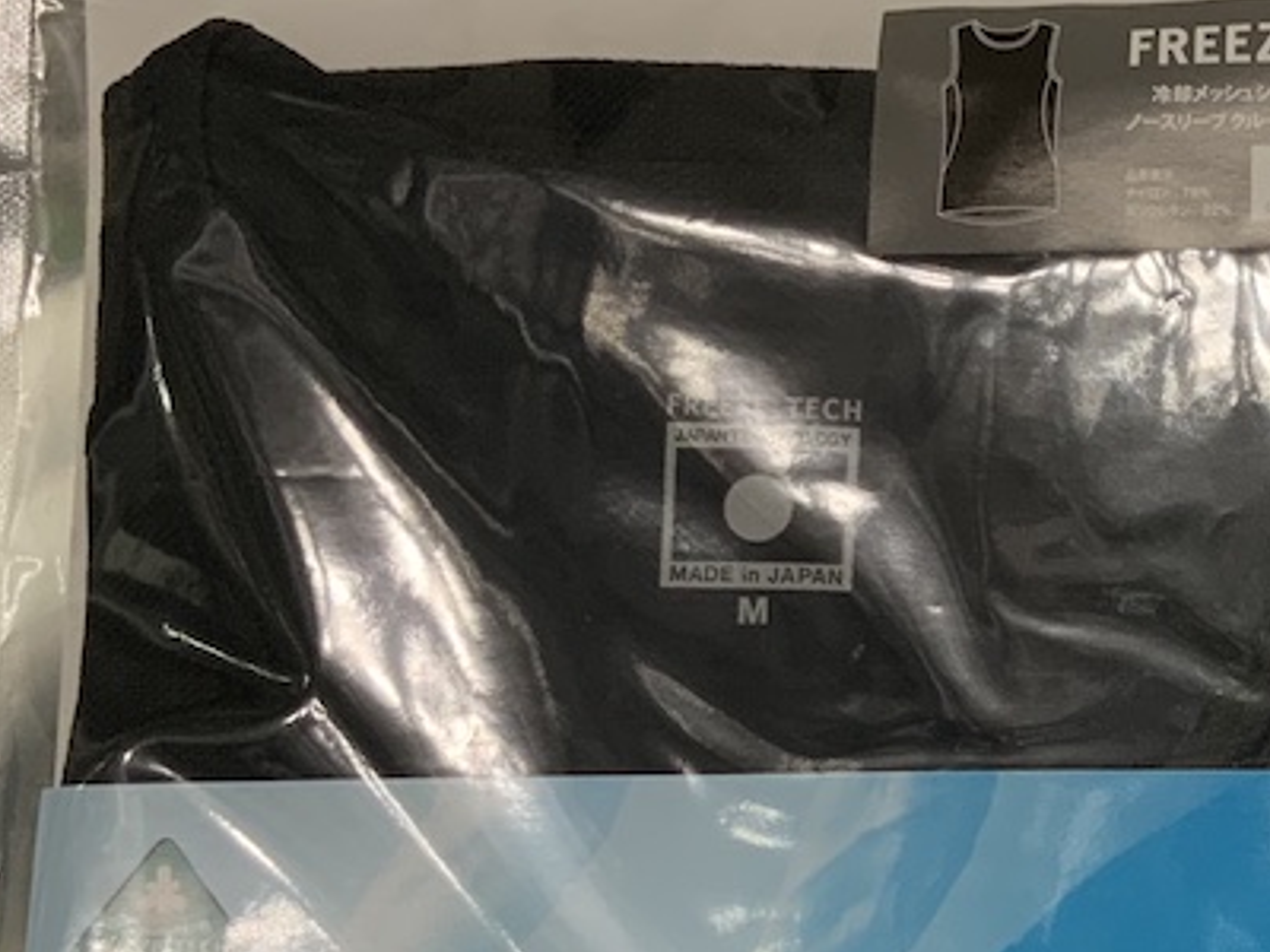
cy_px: 863
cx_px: 1419
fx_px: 3192
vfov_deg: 16.7
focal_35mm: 87
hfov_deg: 21.3
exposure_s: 1/50
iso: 64
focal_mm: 3
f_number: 1.8
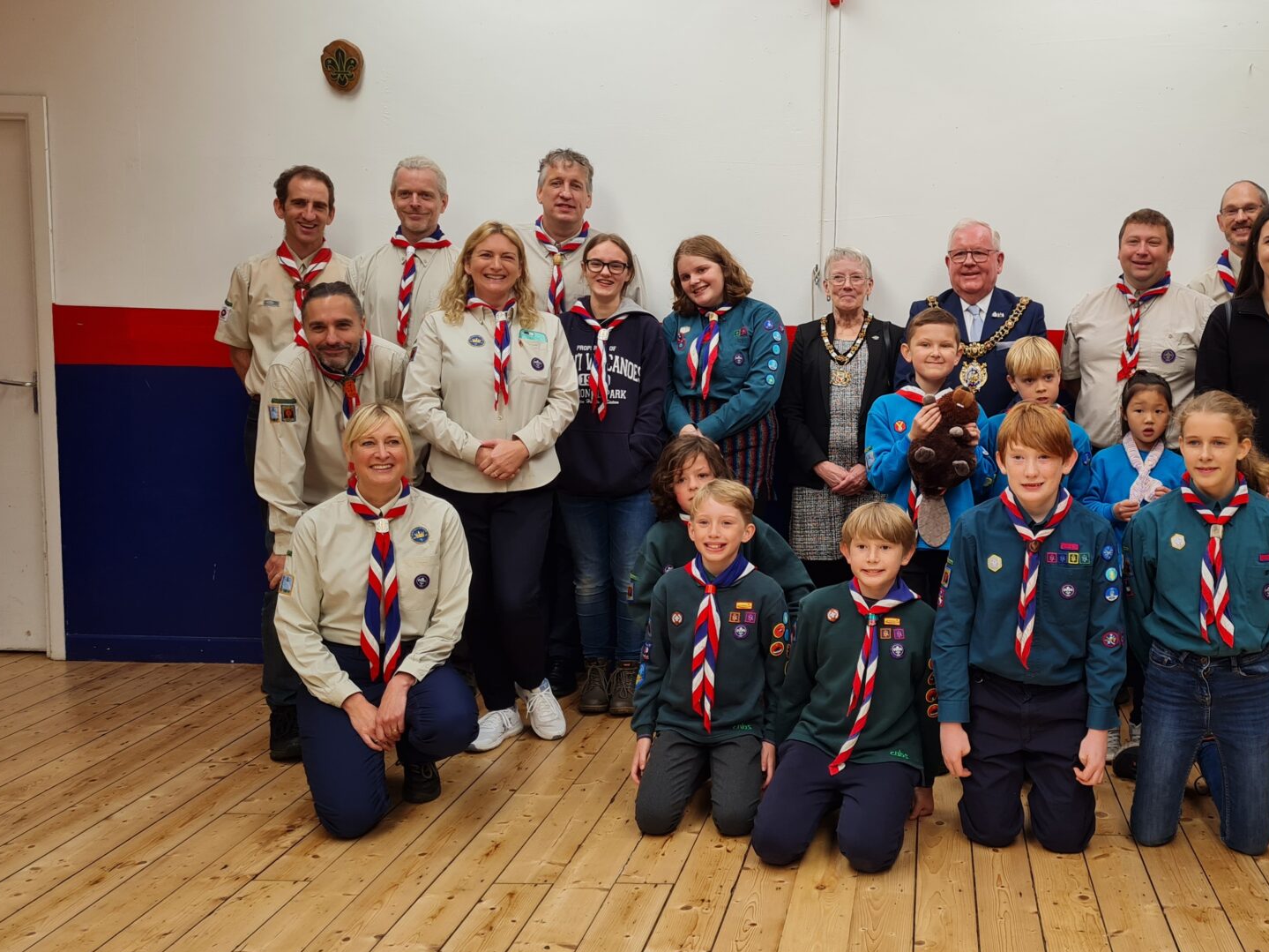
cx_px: 882
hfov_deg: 49.0
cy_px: 466
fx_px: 1356
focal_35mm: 37
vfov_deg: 38.7
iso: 50
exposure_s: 1/156
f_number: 1.8
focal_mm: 5.4
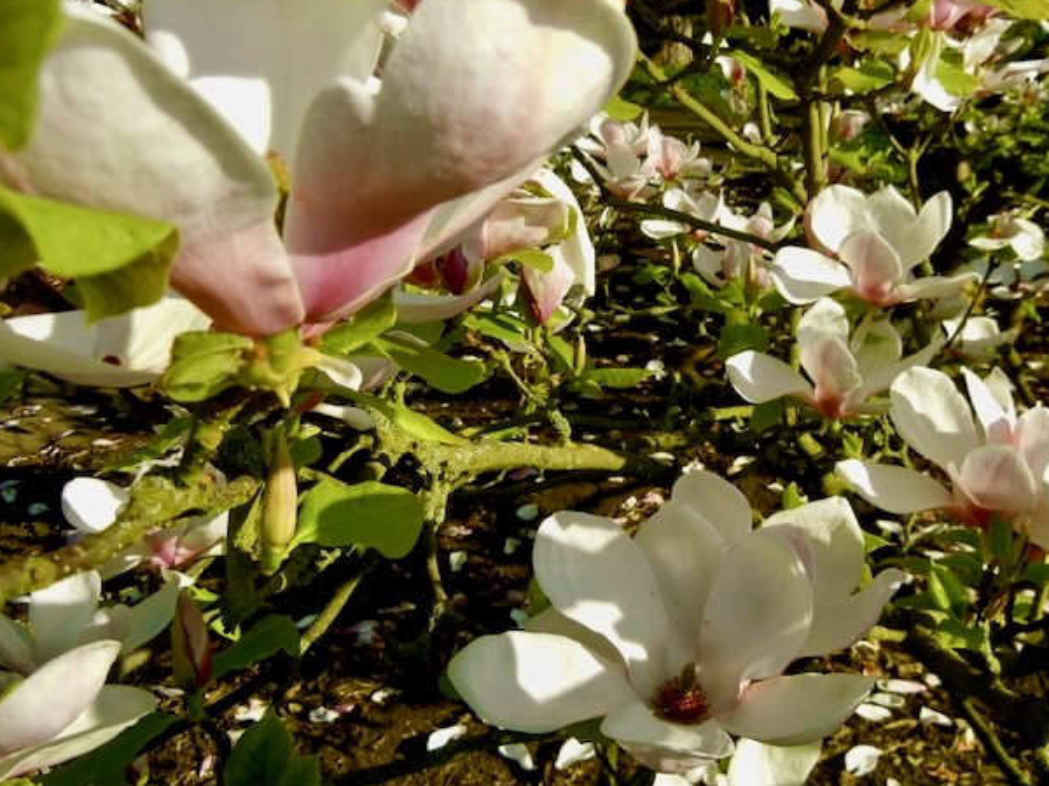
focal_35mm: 40
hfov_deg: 46.5
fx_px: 1212
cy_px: 390
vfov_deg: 36.0
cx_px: 636
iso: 160
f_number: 7
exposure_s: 1/351
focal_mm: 5.4
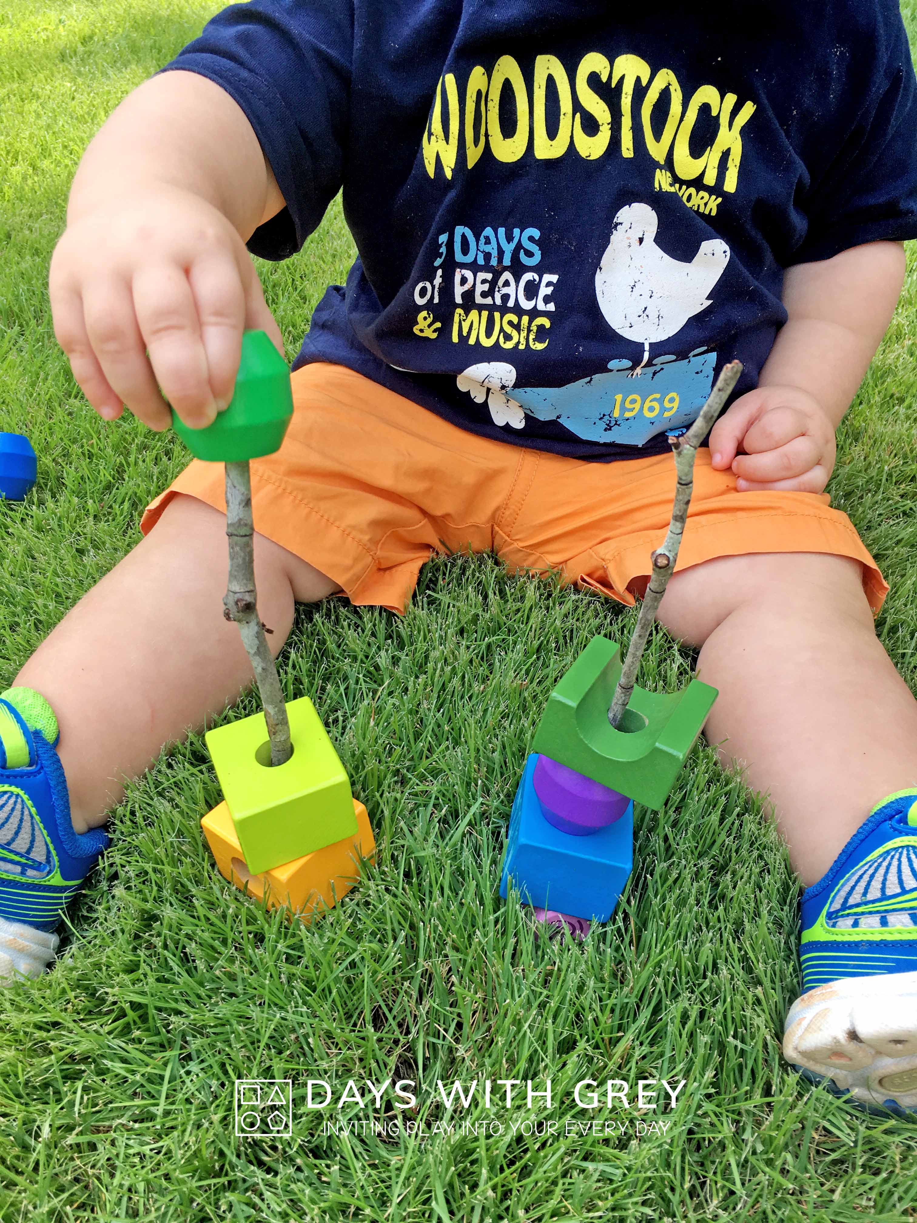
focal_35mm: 29
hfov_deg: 48.2
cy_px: 612
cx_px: 458
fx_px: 1024
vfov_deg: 61.7
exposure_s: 1/125
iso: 25
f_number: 2.2
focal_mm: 4.15
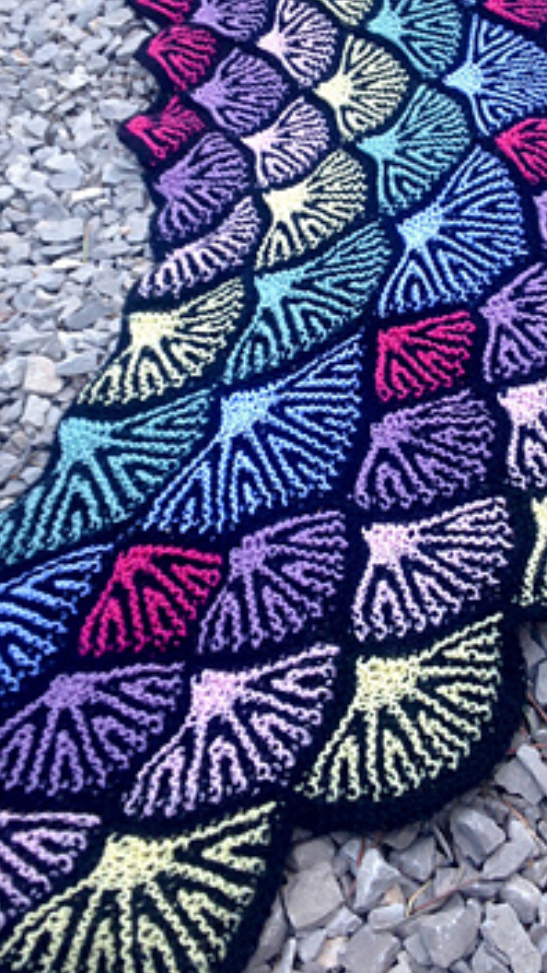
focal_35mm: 51
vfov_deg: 40.1
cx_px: 352
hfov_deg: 23.4
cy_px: 332
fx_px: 1315
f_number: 2.4
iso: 50
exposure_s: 1/24
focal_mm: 4.12
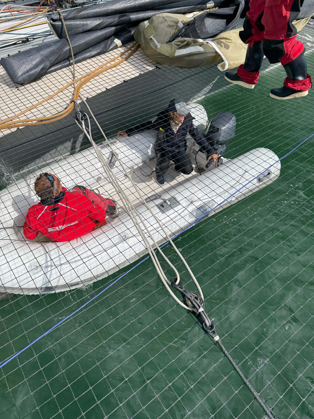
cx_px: 157
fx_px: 290
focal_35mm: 24
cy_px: 210
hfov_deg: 56.8
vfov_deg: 71.6
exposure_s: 1/6711
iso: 80
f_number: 1.78
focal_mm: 6.76
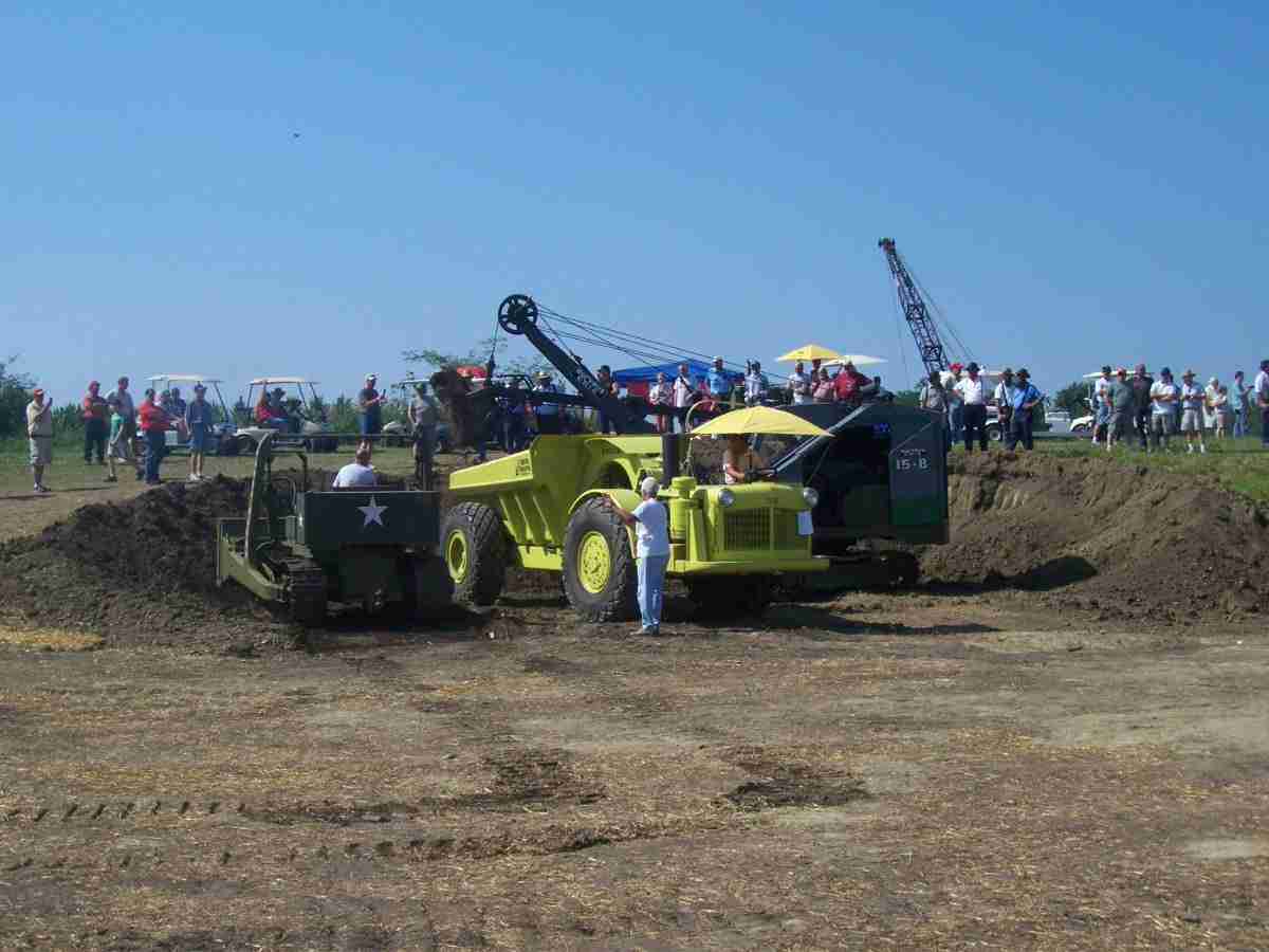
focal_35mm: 53
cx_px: 634
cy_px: 476
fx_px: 1943
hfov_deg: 36.2
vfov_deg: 27.5
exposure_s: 1/500
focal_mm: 8.7
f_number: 6.3
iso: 80
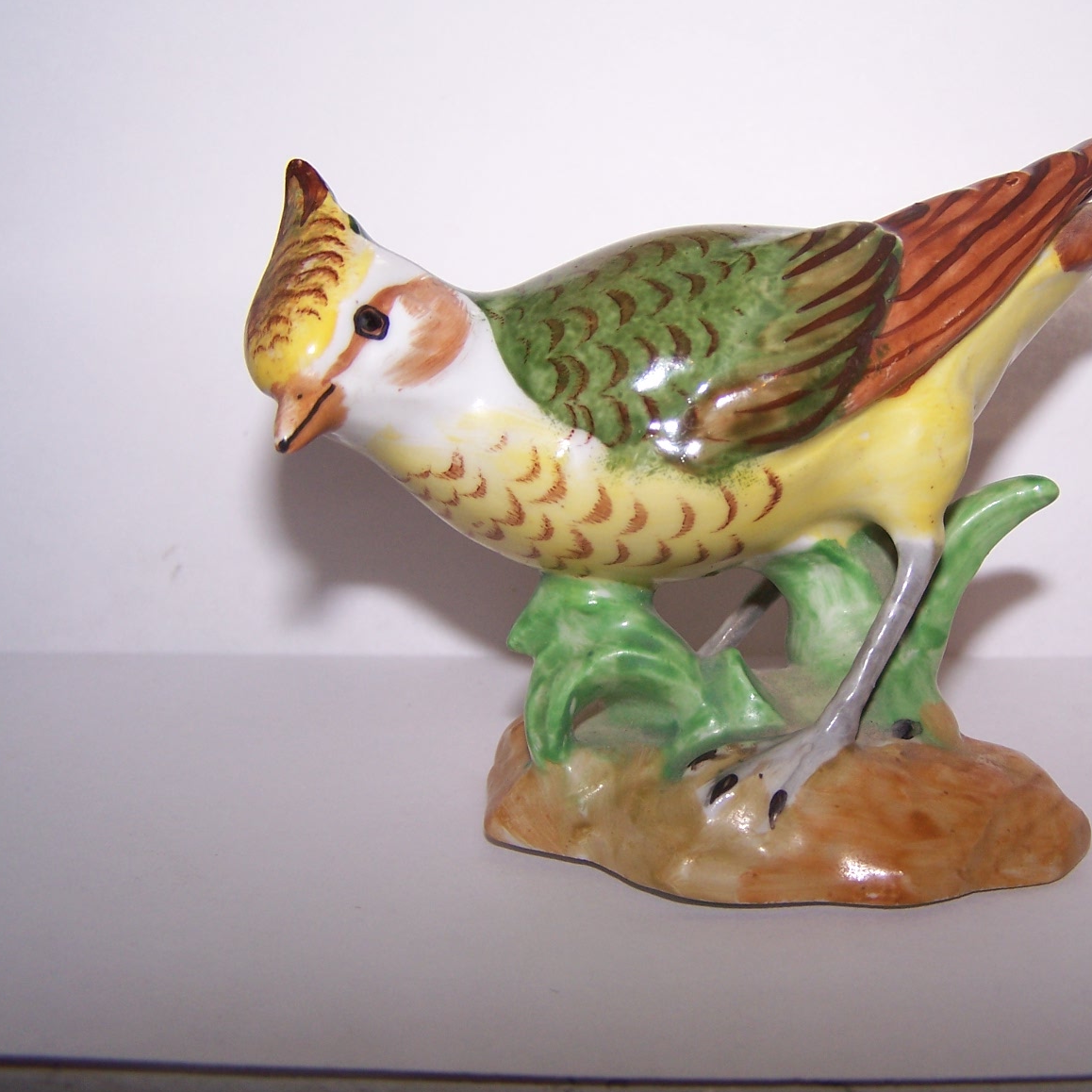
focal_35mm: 45
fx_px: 1606
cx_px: 723
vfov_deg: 37.6
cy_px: 545
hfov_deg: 37.2
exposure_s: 1/60
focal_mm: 6.3
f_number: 2.8
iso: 80
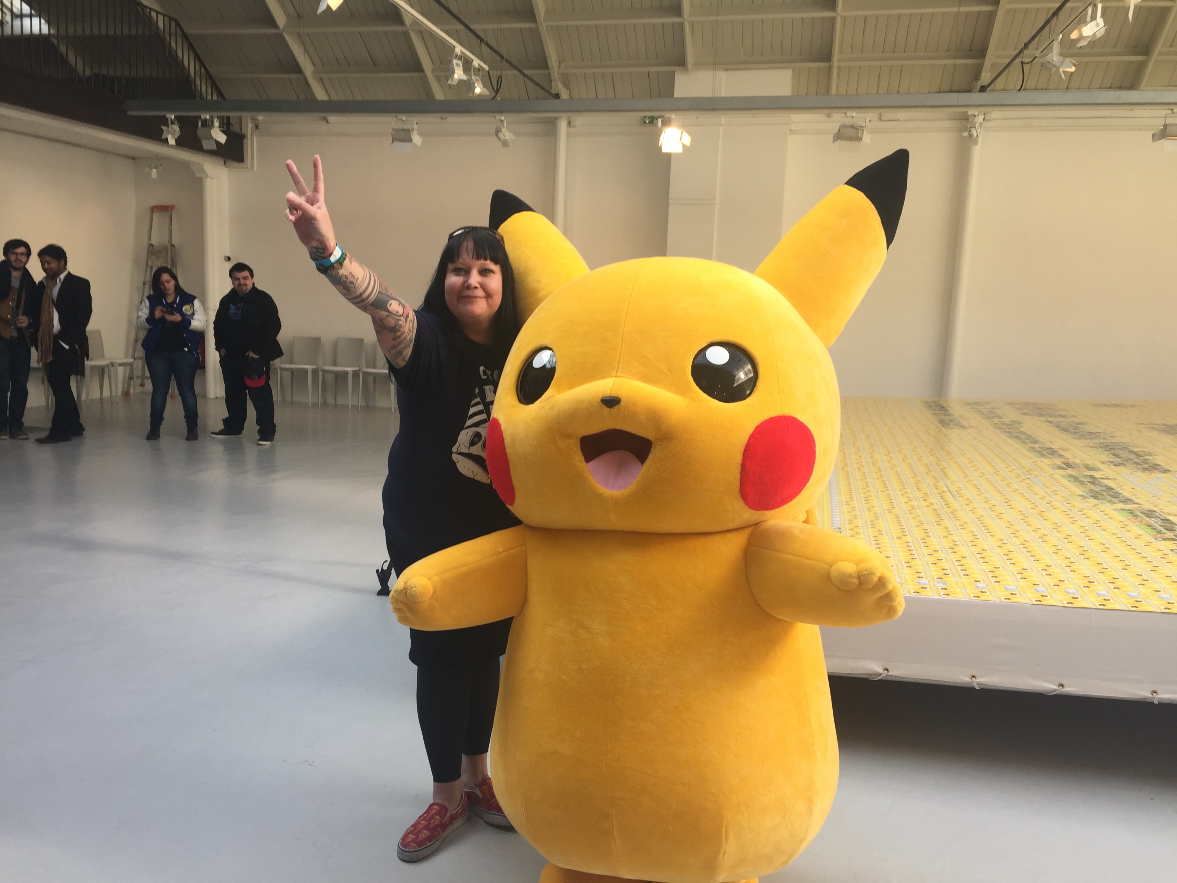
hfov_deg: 61.7
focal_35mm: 29
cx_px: 588
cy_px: 442
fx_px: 986
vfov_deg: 48.2
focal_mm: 4.15
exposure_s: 1/133
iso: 32
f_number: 2.2
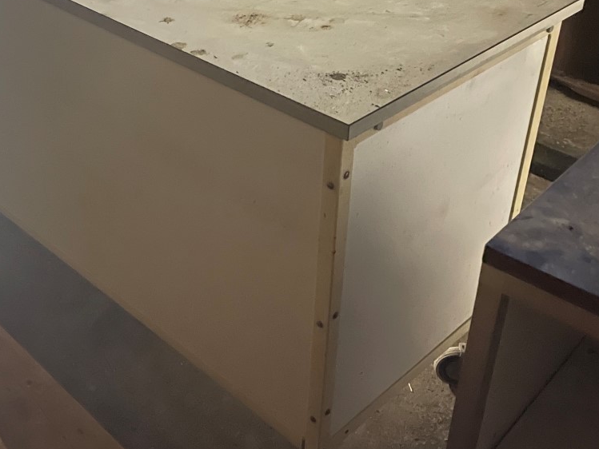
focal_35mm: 50
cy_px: 151
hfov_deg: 37.7
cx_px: 188
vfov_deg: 28.9
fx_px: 865
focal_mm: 4.2
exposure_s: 1/14
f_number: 1.6
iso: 1000
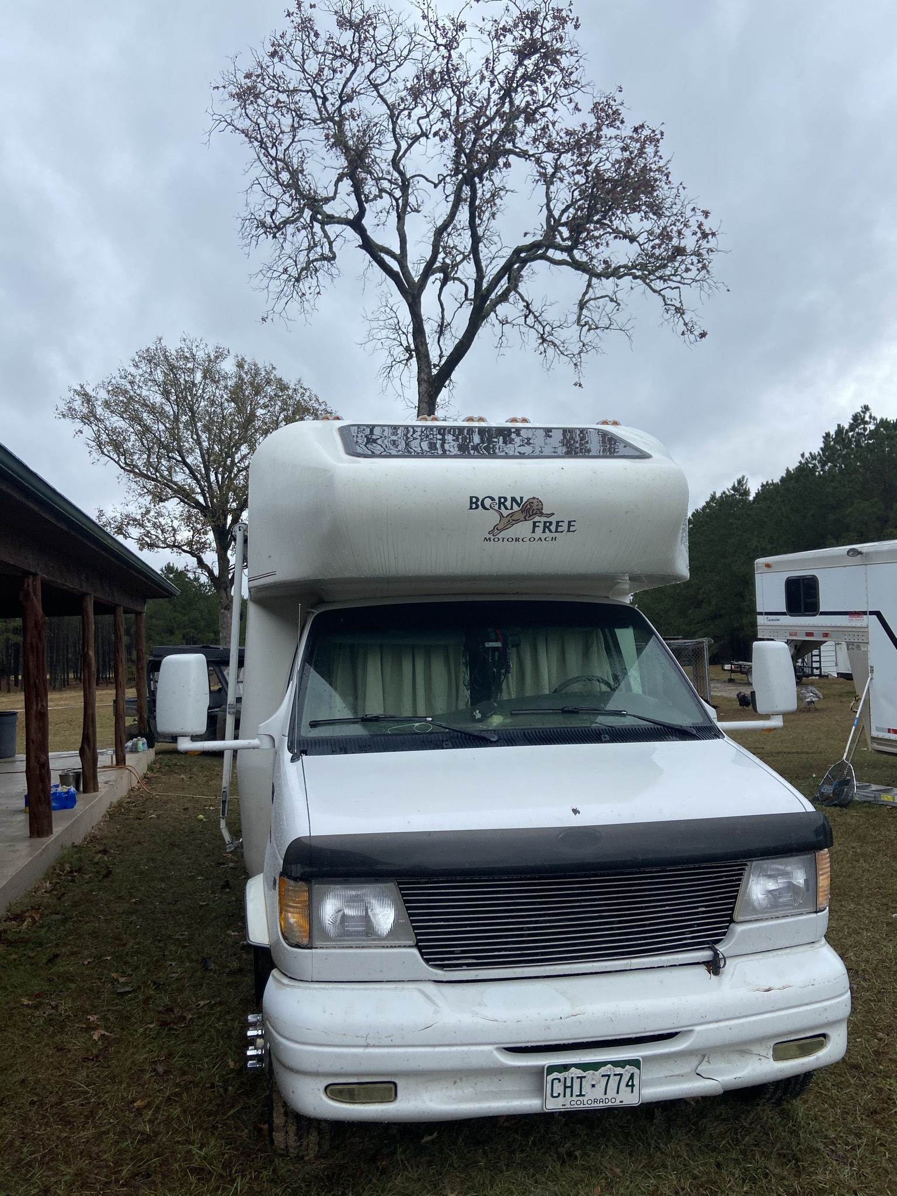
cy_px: 598
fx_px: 898
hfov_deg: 53.1
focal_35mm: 26
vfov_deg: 67.3
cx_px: 448
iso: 32
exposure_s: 1/1377
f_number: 1.8
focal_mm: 4.25
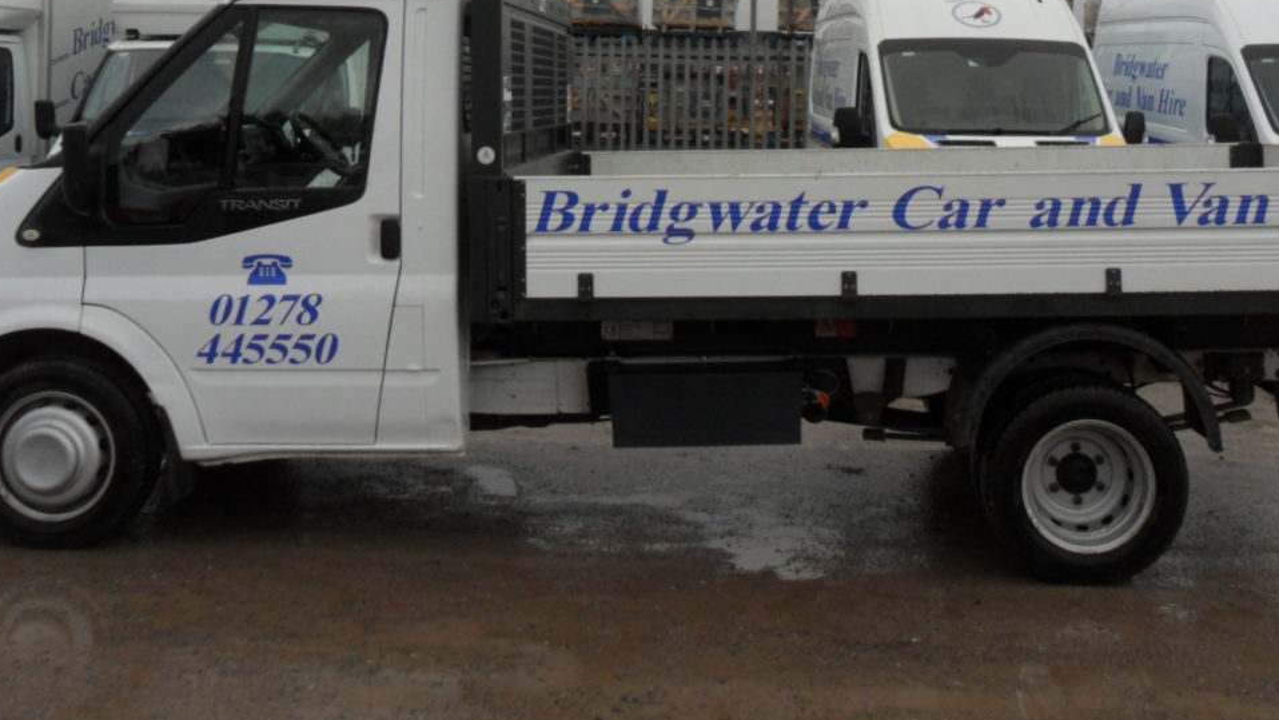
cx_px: 701
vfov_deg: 26.6
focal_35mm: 43
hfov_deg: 47.3
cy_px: 41
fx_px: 1458
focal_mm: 4.9
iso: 80
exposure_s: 1/45
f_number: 3.5
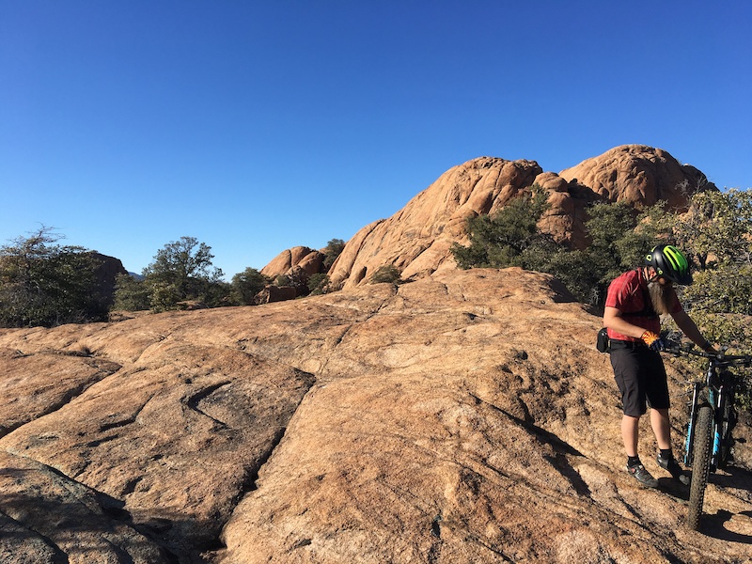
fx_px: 630
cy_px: 282
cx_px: 376
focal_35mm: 29
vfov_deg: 48.2
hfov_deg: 61.7
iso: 25
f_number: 2.2
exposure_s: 1/1425
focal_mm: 4.15
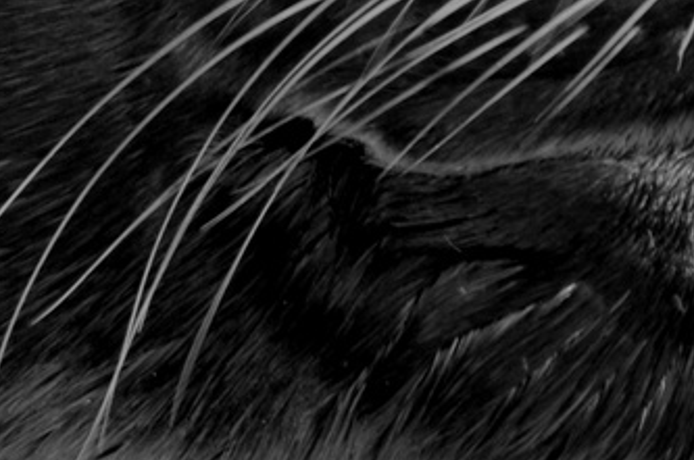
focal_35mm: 768
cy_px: 121
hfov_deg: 2.7
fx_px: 14792
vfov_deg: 1.8
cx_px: 283
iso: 200
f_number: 6
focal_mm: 105
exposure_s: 1/160
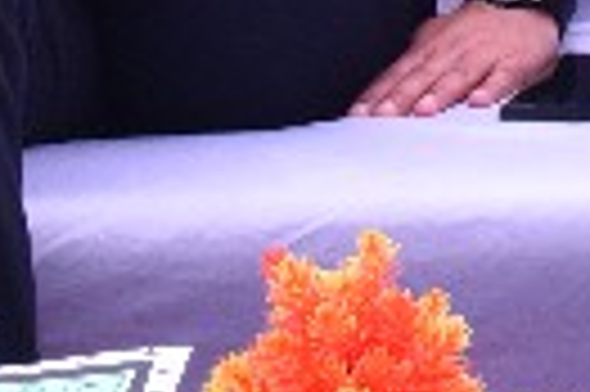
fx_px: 5647
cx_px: 1630
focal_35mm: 345
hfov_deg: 5.7
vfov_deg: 3.9
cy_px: -390
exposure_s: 1/160
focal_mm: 44
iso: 1250
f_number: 18
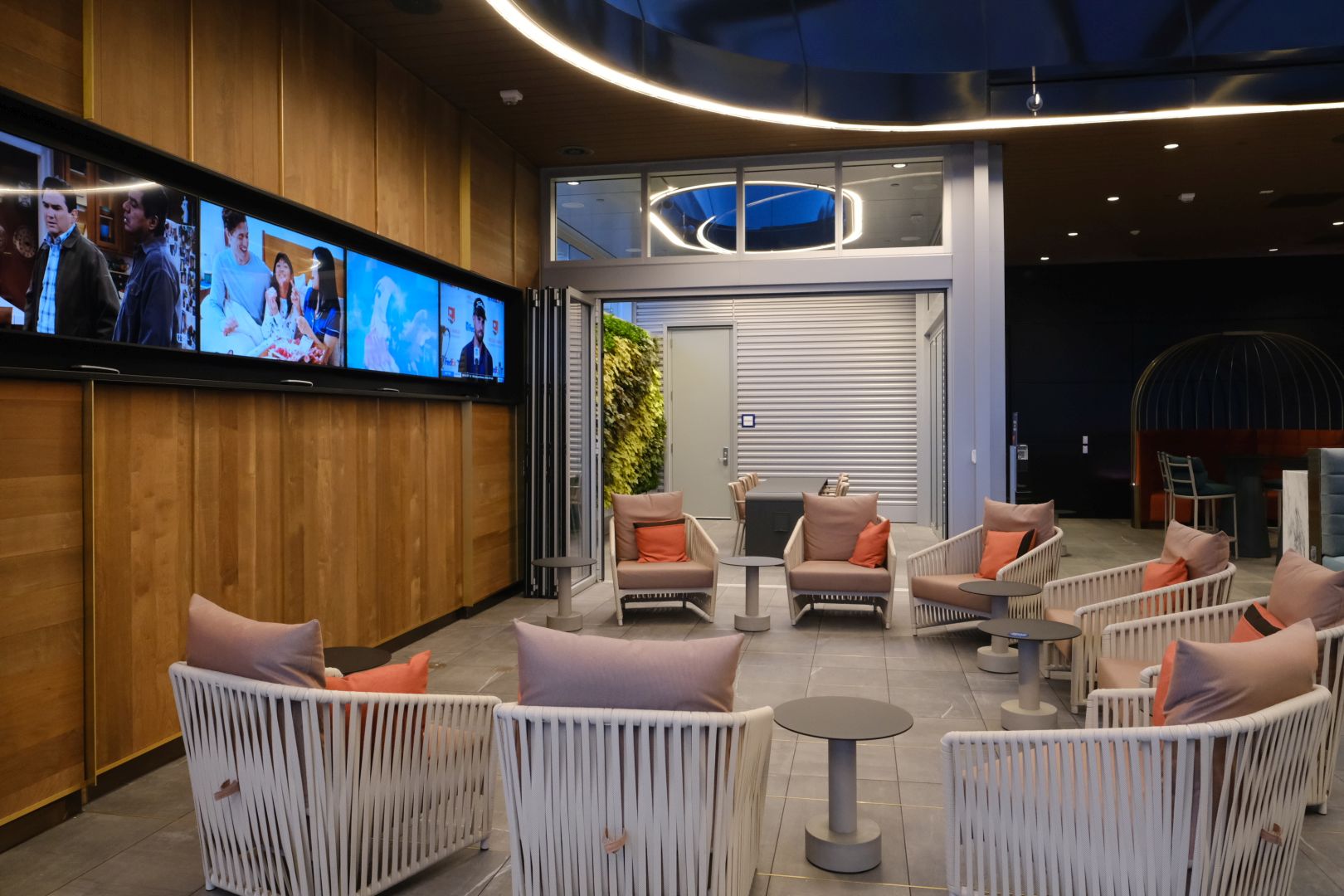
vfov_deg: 53.1
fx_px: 896
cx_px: 672
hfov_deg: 73.7
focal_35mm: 24
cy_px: 448
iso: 3200
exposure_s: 1/42
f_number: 7.1
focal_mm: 16
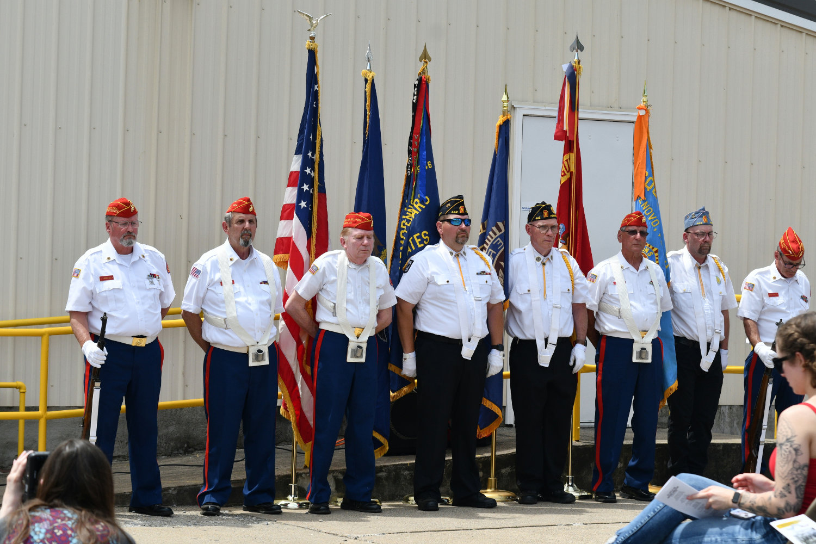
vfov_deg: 11.1
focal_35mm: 123
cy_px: 272
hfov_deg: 16.7
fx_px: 2788
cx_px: 408
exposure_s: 1/1600
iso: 400
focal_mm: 82
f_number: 6.3
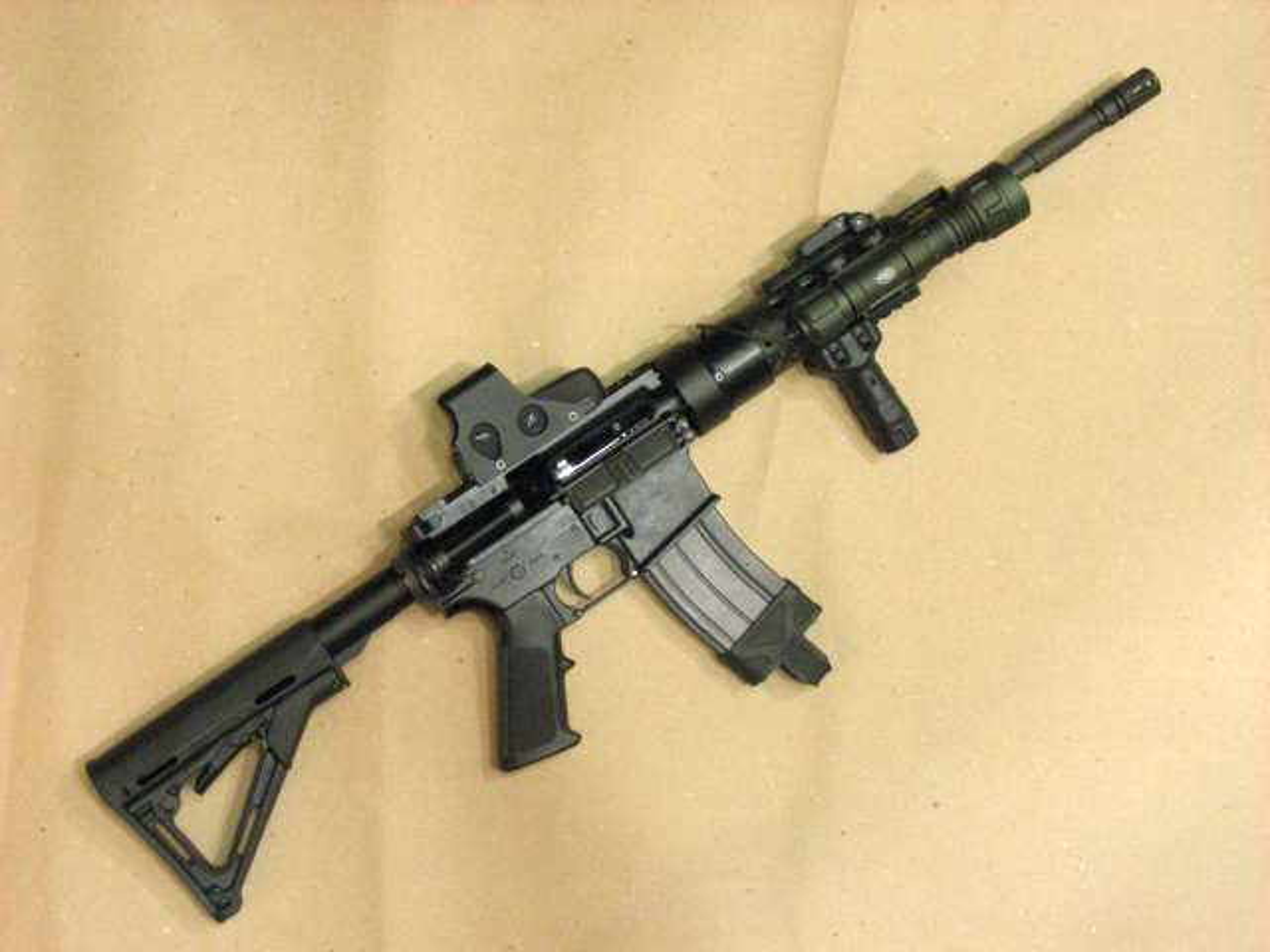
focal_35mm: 53
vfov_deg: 27.5
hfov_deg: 36.2
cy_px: 476
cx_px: 635
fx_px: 1944
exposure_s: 1/8
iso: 347
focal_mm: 8.8
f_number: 3.5
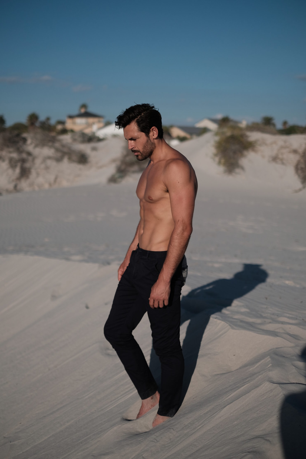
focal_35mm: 53
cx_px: 153
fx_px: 676
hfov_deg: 25.5
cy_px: 230
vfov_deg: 37.5
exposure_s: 1/32000
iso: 200
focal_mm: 35
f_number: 1.4
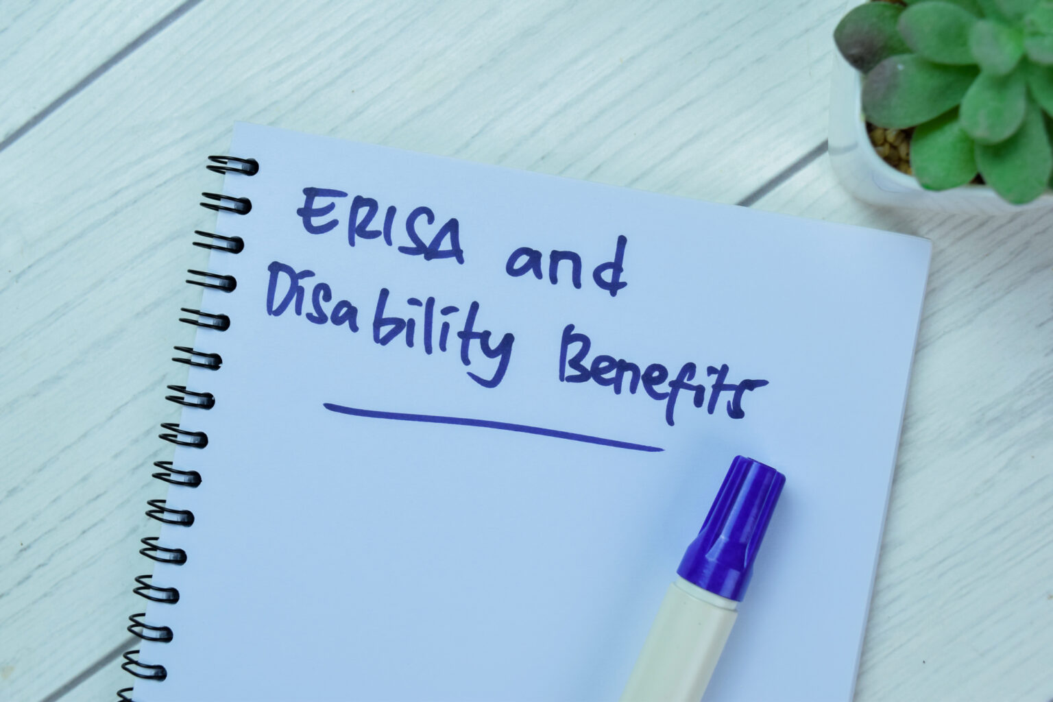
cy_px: 351
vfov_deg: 33.0
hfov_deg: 47.9
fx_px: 1185
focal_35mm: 40
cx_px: 526
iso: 800
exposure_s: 1/100
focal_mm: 27
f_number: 7.1
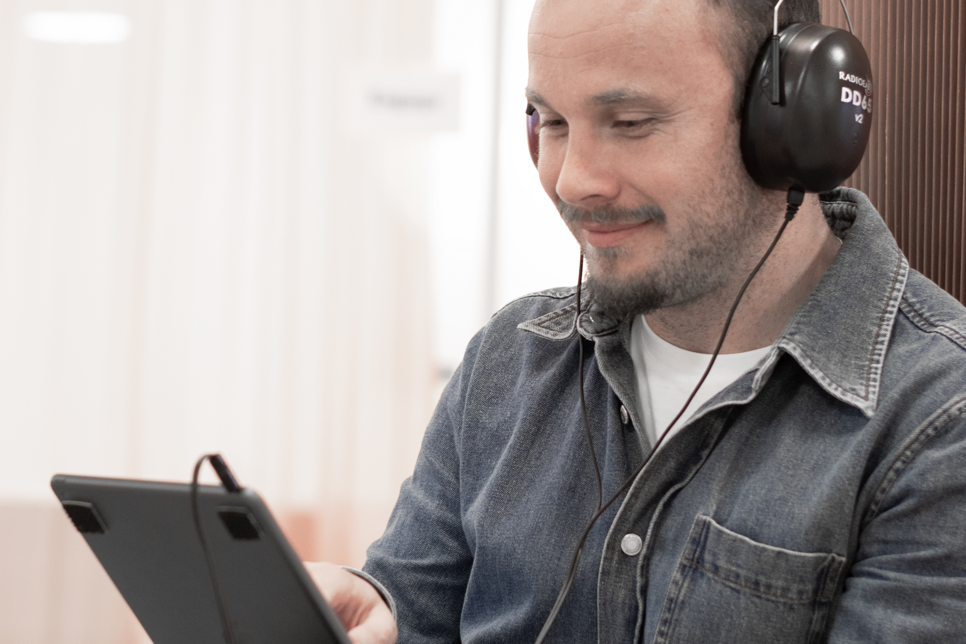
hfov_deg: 27.0
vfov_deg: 18.2
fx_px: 2012
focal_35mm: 75
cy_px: 322
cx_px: 483
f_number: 2.8
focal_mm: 50
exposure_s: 1/60
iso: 640
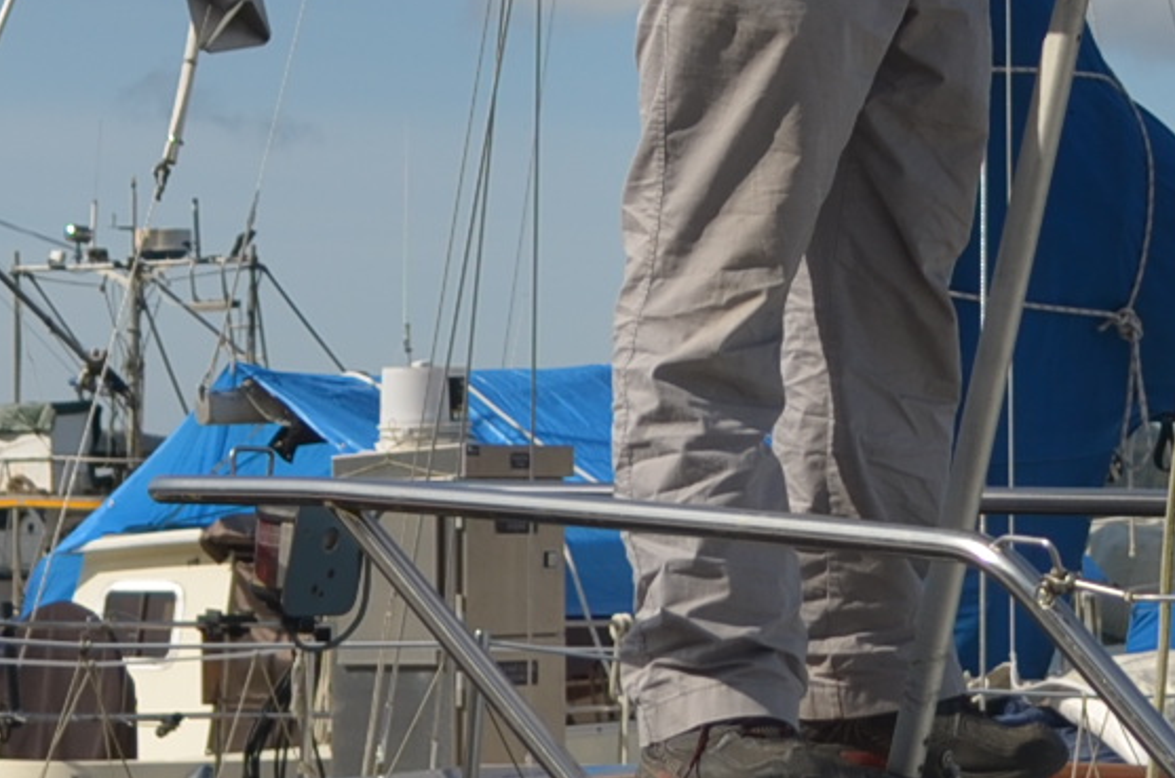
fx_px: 4756
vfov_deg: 9.1
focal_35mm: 146
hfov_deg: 14.0
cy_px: -384
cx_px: 1042
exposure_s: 1/1600
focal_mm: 22
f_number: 4
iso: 100
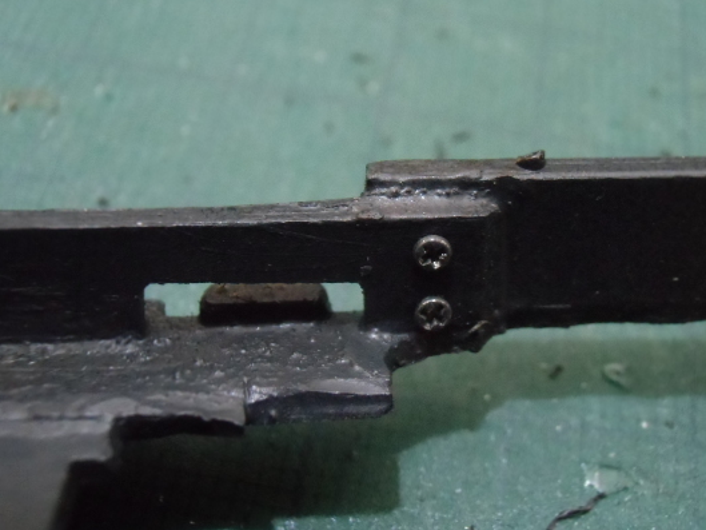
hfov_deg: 41.1
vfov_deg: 31.5
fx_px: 938
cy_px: 274
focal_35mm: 46
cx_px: 419
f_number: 3.9
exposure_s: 1/8
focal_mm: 6.67
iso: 800
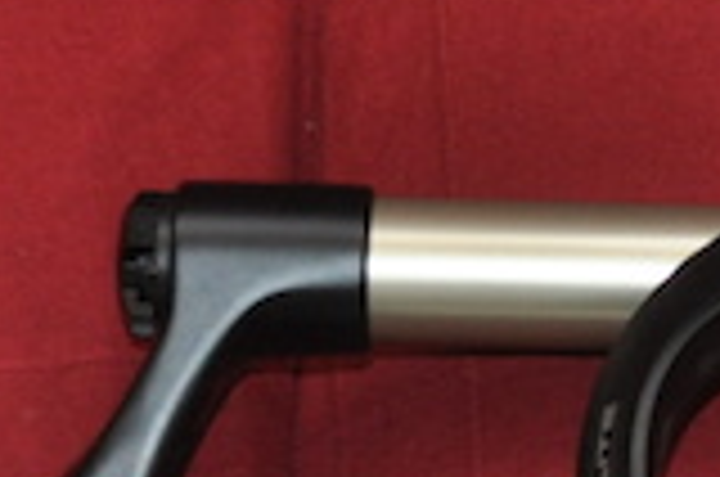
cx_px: 734
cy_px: 479
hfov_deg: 9.1
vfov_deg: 6.1
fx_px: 4491
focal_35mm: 225
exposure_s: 1/60
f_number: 4.5
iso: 800
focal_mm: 30
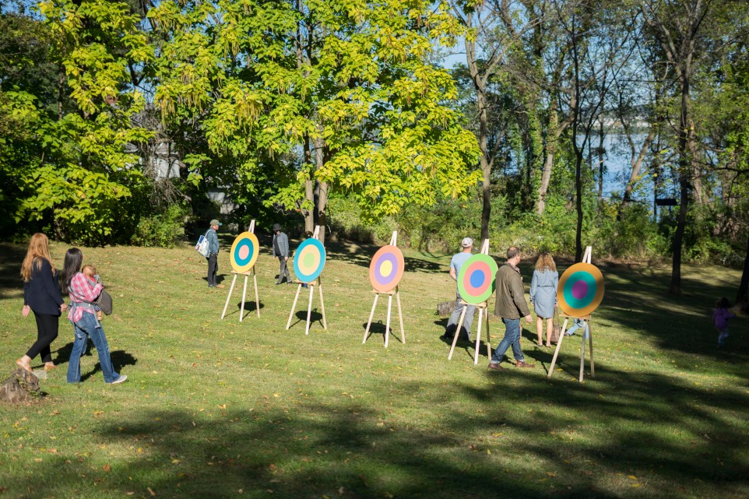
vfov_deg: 26.0
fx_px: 1082
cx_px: 378
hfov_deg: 38.2
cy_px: 242
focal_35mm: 52
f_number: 1.8
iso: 100
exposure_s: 1/2500
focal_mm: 50
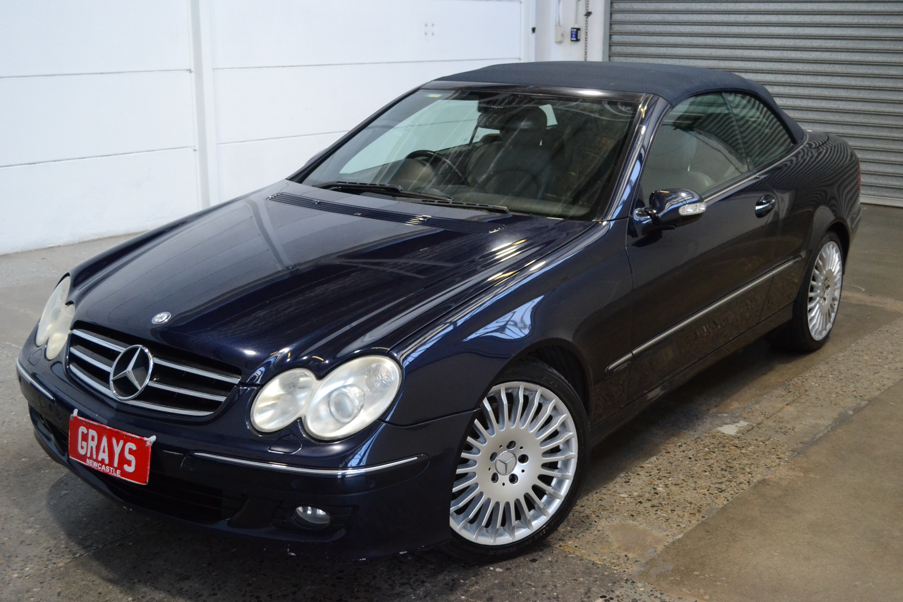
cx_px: 452
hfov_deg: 49.6
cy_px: 301
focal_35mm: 39
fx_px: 978
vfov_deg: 34.2
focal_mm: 26
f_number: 4.2
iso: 1600
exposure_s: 1/250
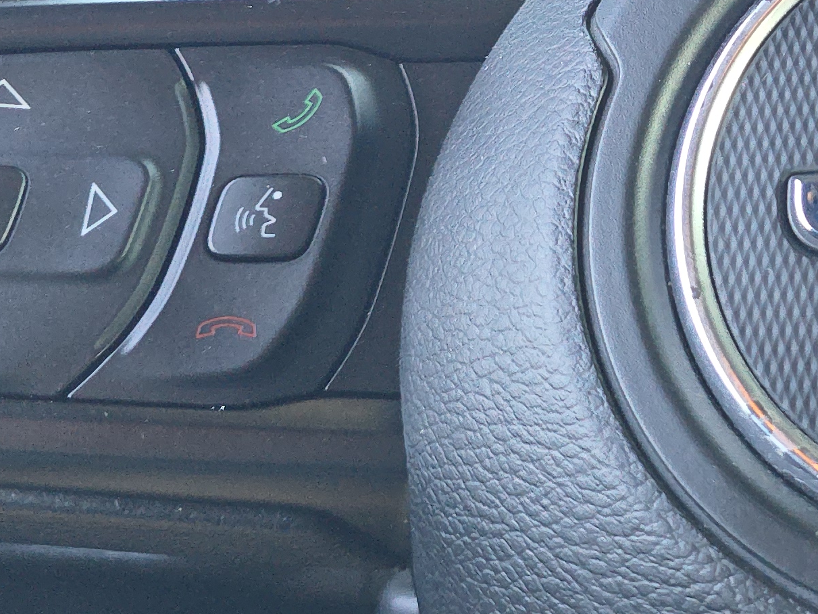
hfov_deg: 23.3
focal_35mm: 76
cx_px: 1007
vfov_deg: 18.9
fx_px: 1796
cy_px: -1
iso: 200
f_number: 1.7
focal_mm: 6.3
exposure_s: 1/180
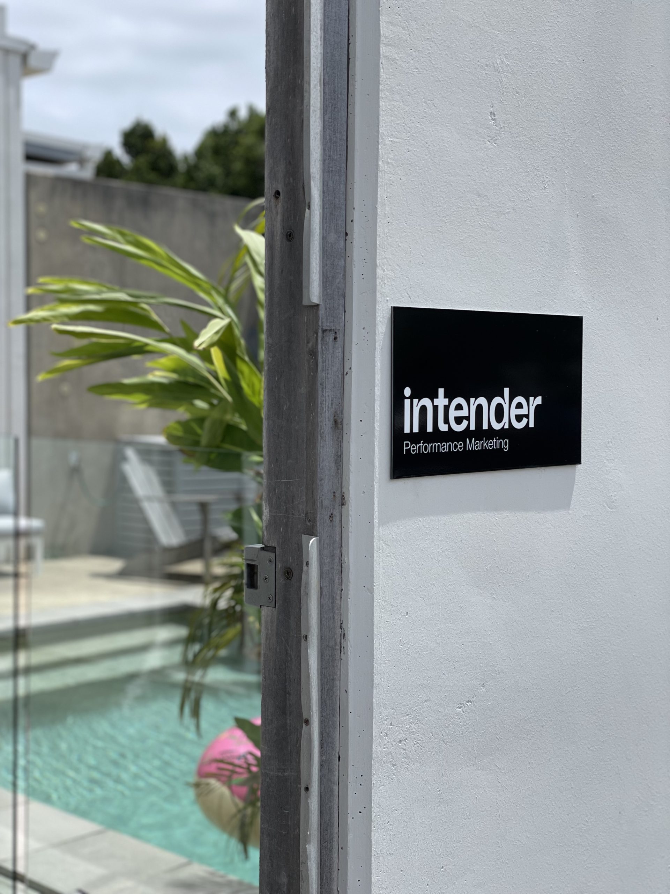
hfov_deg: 28.0
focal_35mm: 52
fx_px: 1342
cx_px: 335
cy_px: 447
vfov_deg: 36.8
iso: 32
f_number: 2
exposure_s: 1/2817
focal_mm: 6
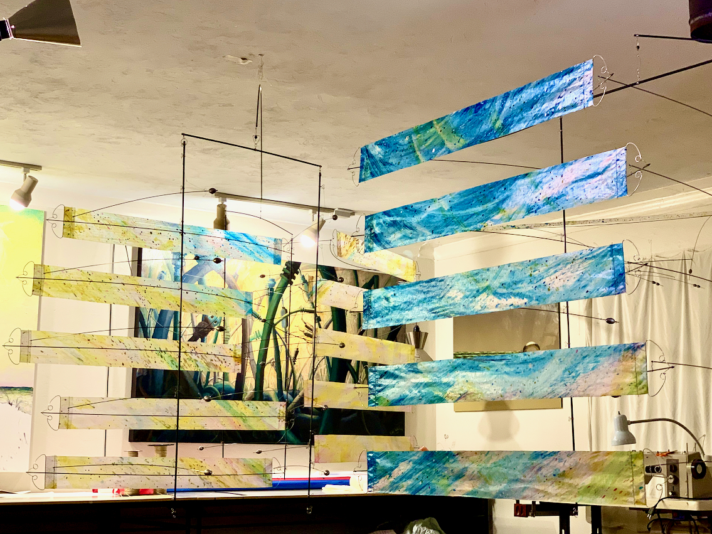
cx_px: 357
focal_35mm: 55
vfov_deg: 26.6
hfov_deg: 34.9
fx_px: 1131
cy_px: 269
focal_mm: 6
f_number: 2.4
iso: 100
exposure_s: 1/60
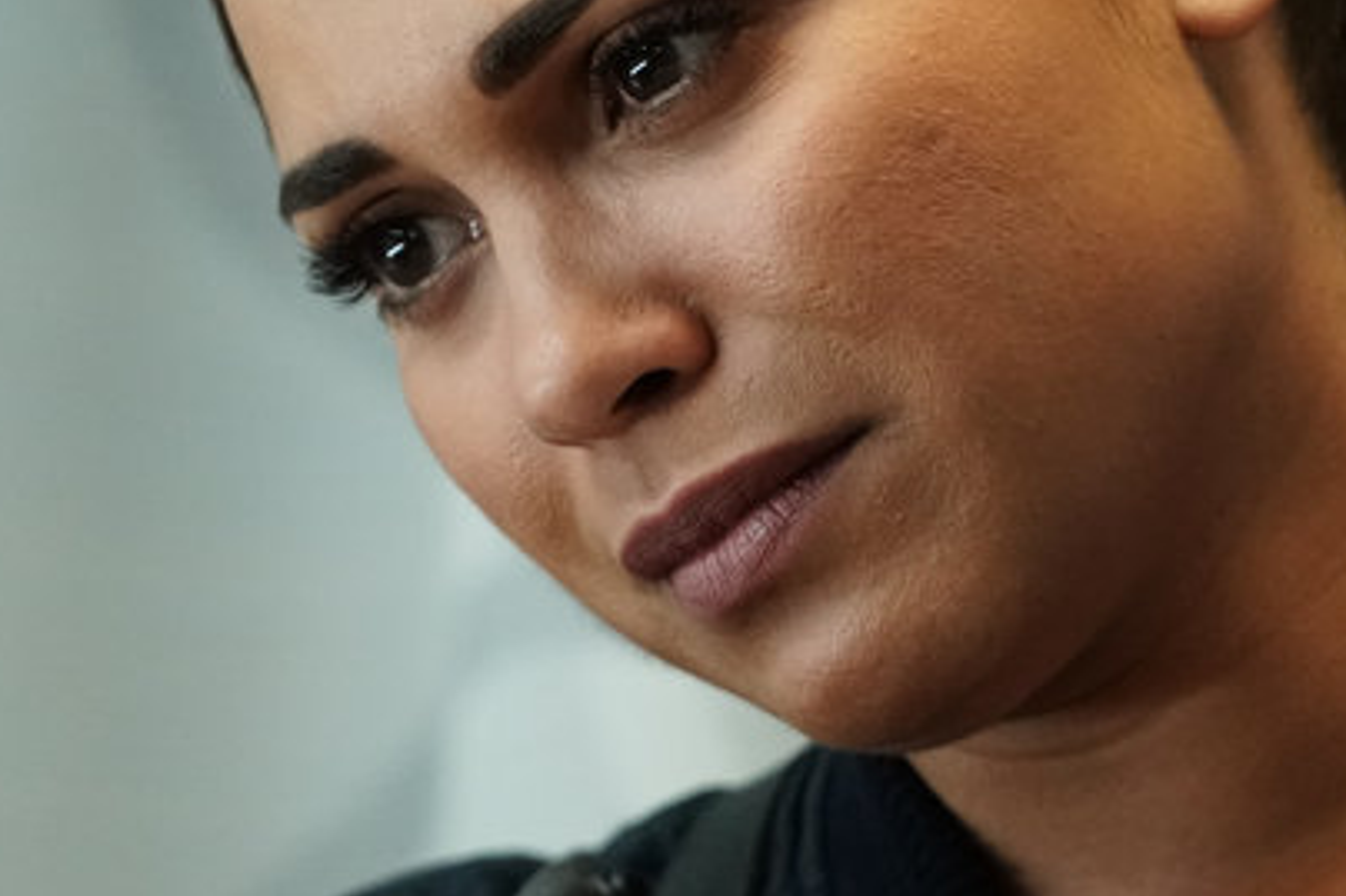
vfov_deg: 3.0
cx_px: 710
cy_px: 438
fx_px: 16855
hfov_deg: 4.6
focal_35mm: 451
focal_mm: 182
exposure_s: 1/250
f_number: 4
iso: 8000
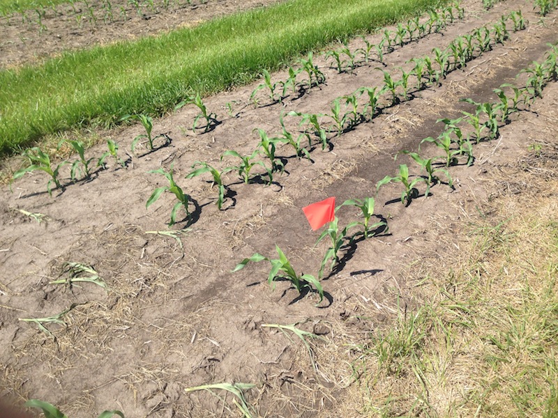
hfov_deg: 55.4
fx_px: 532
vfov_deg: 42.9
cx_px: 279
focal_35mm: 33
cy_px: 209
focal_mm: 4.12
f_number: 2.4
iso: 50
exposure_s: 1/1063
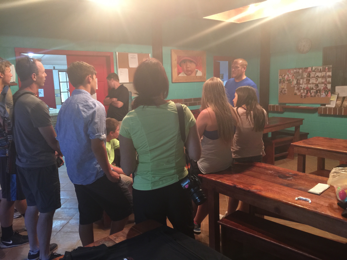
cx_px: 174
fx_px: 291
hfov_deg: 61.7
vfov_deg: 48.2
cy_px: 130
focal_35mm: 29
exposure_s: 1/4
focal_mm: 4.15
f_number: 2.2
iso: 64
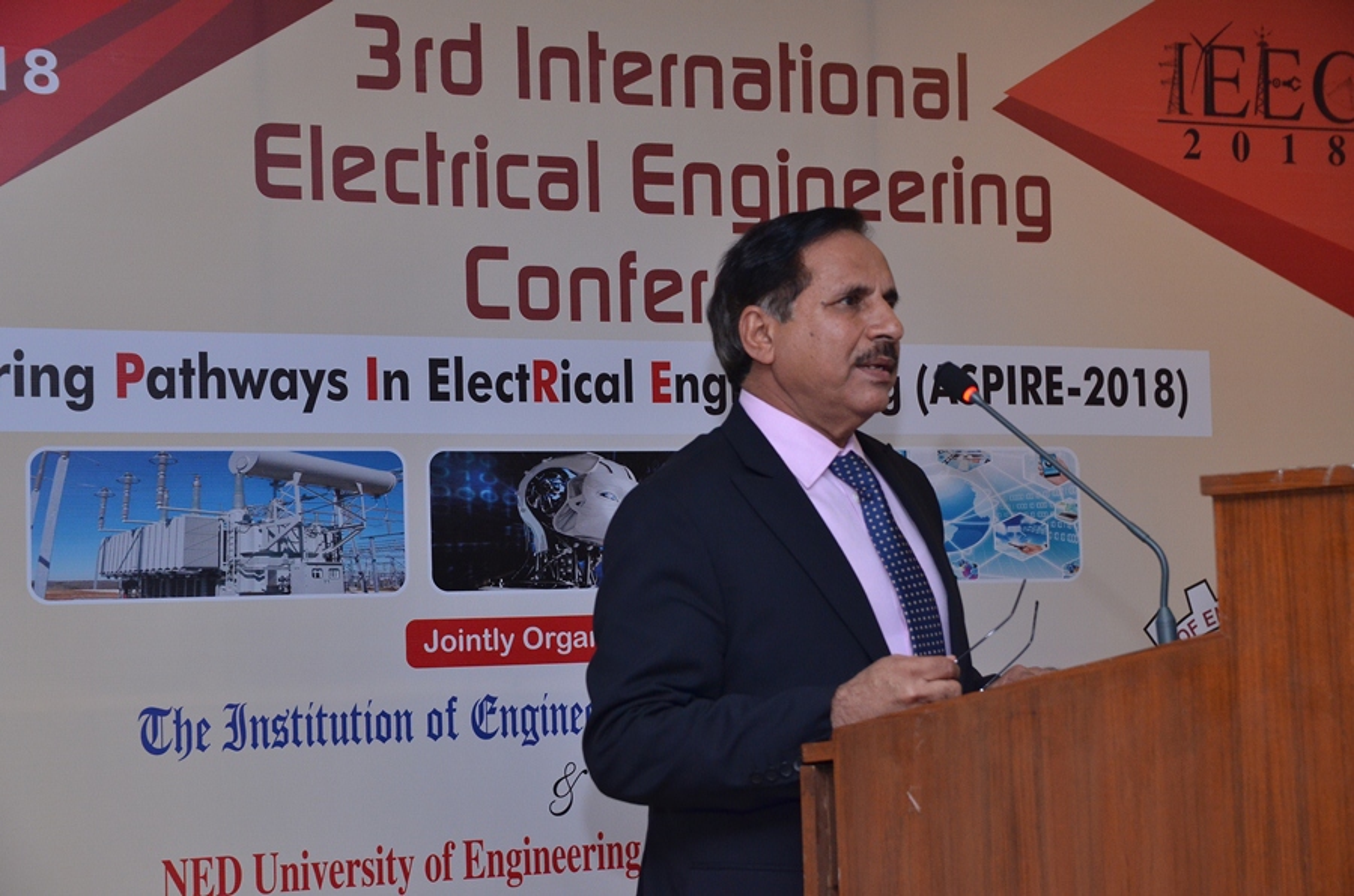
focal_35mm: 75
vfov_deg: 18.1
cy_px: 448
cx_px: 677
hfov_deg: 27.0
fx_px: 2815
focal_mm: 50
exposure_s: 1/100
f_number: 4.5
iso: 640
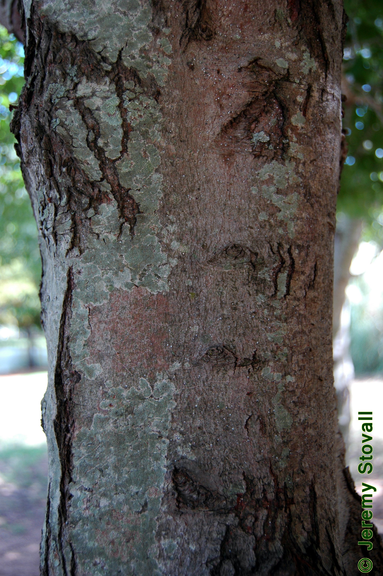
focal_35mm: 39
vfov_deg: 49.6
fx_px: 623
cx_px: 192
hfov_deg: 34.1
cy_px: 288
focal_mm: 26
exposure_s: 1/125
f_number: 4
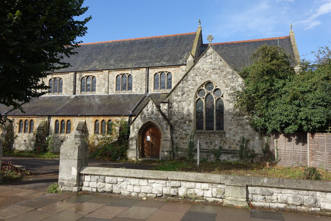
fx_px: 267
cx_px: 166
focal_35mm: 29
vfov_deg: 45.0
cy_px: 110
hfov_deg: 63.7
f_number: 4
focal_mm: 10.49
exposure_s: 1/640
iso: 125
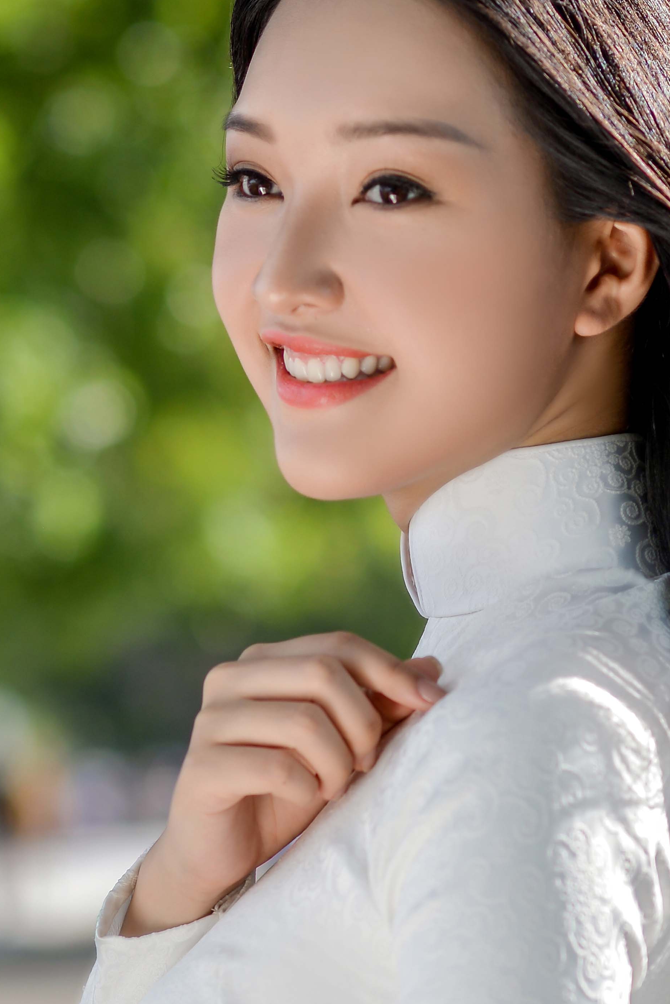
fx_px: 5104
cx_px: 421
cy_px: 804
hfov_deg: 7.5
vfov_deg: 11.2
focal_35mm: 183
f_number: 3.2
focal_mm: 85
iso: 160
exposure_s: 1/1250
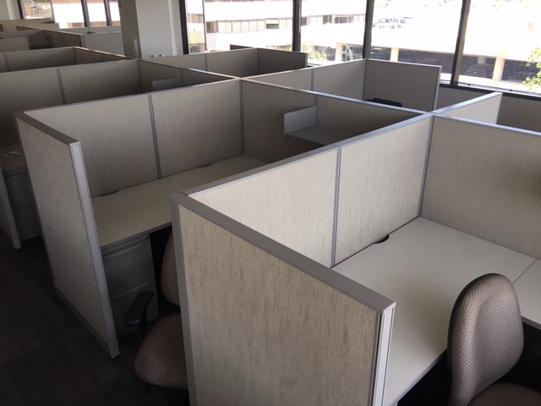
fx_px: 453
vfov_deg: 48.2
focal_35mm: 29
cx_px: 270
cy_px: 203
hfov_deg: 61.7
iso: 25
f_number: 2.2
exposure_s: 1/40
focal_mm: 4.15
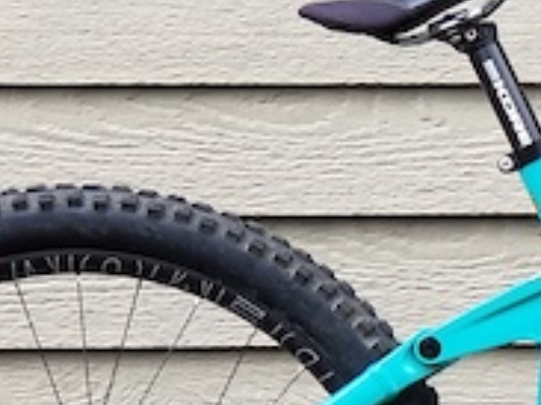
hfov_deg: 8.5
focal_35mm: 227
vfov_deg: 6.5
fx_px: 3545
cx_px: 828
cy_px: 316
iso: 25
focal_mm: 6
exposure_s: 1/51
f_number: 2.4
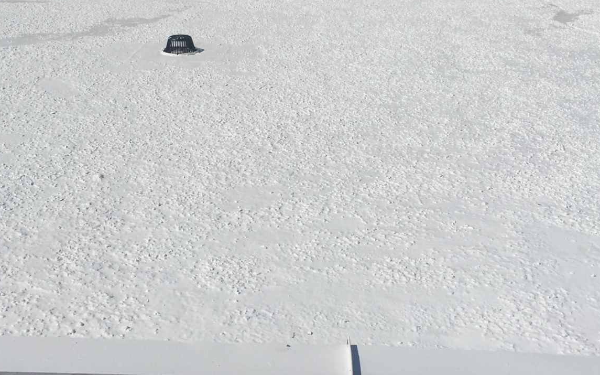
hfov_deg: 36.8
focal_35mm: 55
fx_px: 899
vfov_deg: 23.3
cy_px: 85
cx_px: 254
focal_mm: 4.15
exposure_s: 1/9901
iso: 32
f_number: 2.2
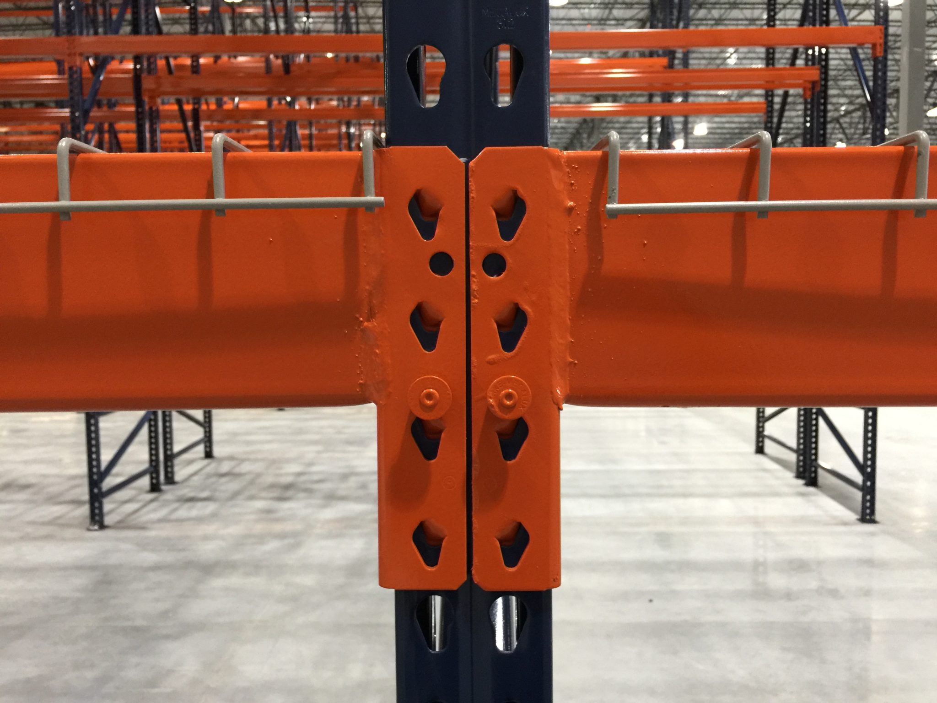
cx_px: 468
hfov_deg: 61.7
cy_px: 352
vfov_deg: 48.2
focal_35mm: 29
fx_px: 785
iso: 125
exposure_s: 1/15
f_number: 2.2
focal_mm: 4.15
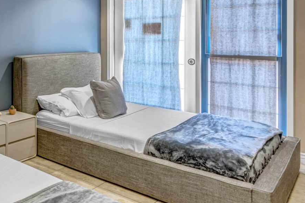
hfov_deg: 43.4
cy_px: 41
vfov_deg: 36.6
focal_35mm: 35
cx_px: -24
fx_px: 296
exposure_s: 1
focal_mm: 10
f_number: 9
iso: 100
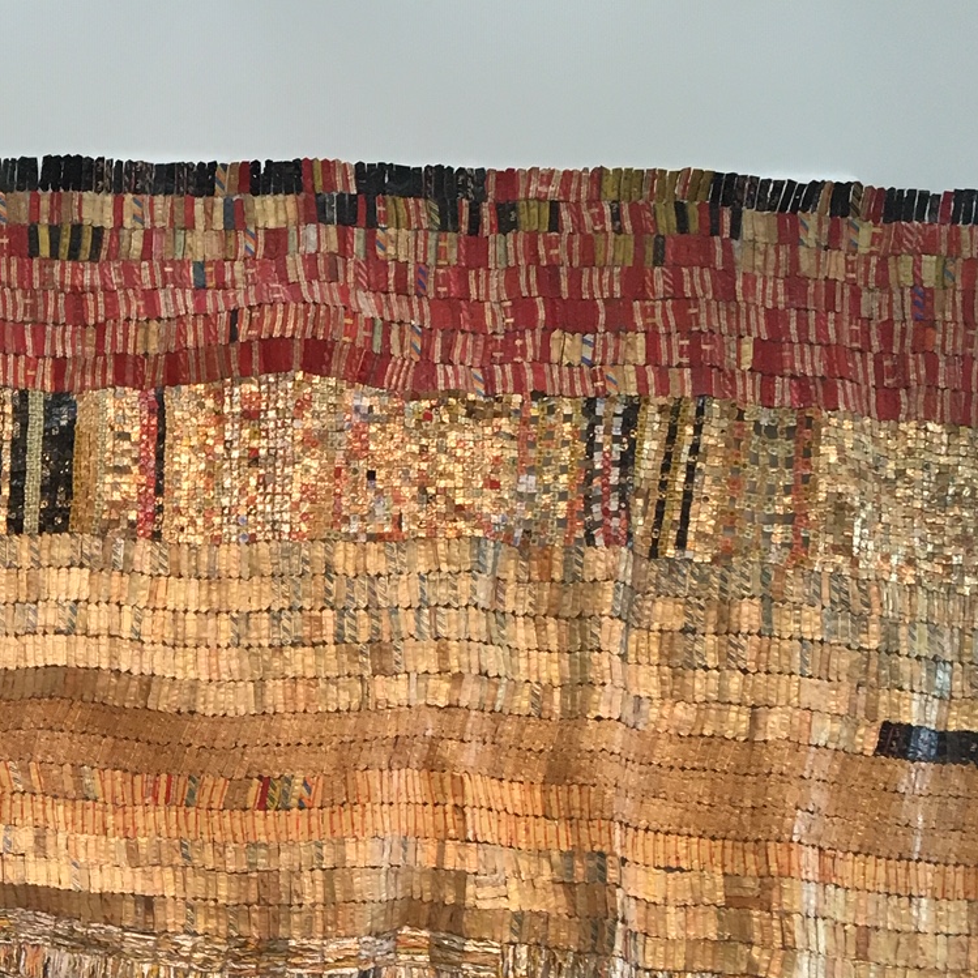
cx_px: -168
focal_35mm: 69
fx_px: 2206
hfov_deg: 23.1
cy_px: 945
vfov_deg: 24.0
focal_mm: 4.15
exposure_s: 1/30
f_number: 2.2
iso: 32
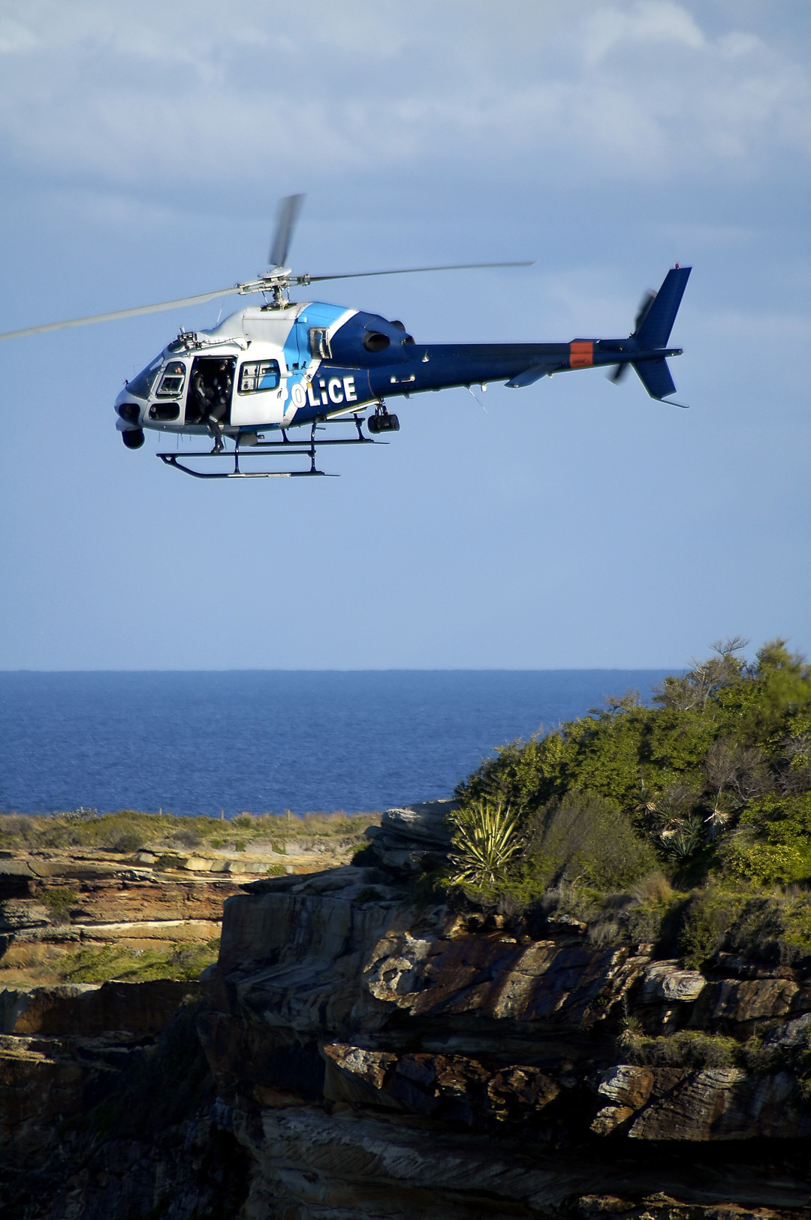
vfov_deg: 4.6
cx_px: 406
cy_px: 610
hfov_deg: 3.1
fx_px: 15231
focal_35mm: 450
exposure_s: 1/750
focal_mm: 300
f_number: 5.6
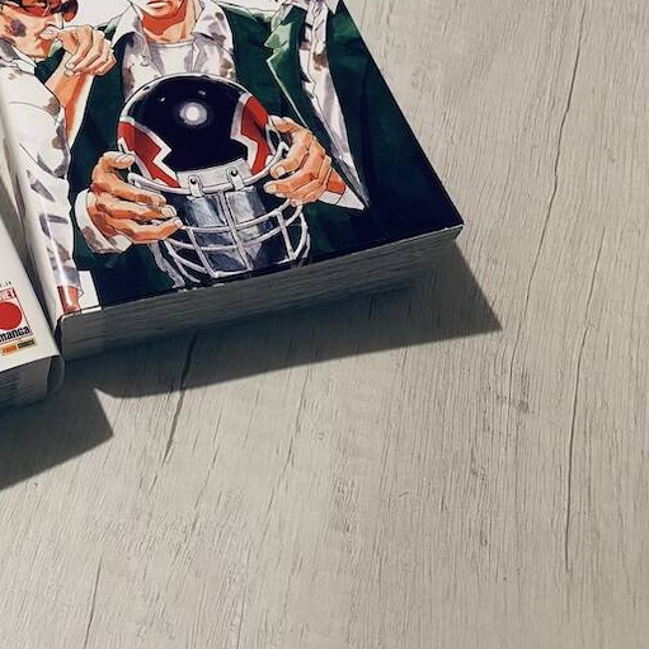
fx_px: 955
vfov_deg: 37.0
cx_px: 29
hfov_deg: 34.7
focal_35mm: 45
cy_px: 196
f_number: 1.8
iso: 400
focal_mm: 4.25
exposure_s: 1/50
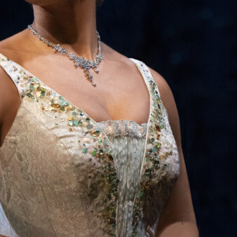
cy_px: 167
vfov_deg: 5.9
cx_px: 23
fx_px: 2316
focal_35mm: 299
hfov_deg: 5.8
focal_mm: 118
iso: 4000
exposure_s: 1/250
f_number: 4
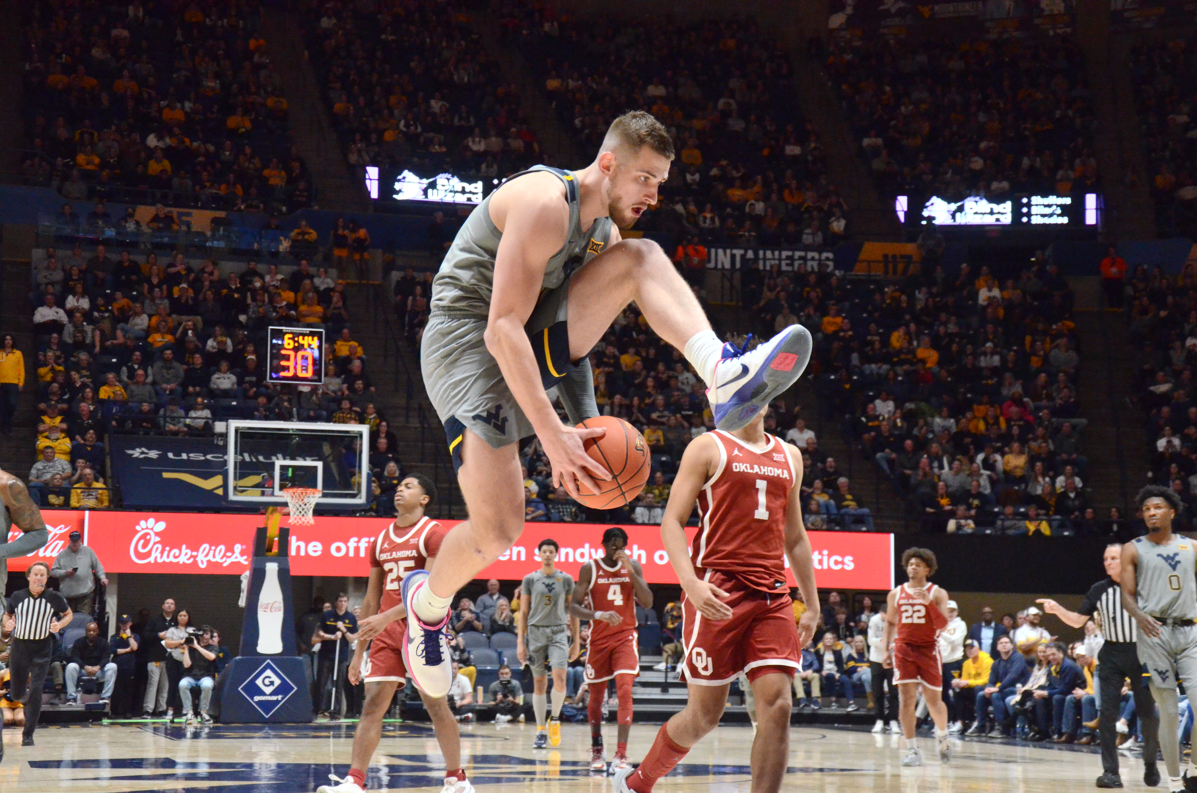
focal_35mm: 75
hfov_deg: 27.0
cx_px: 598
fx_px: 2489
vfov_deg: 18.1
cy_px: 396
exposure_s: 1/800
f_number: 5
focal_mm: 50
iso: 3200
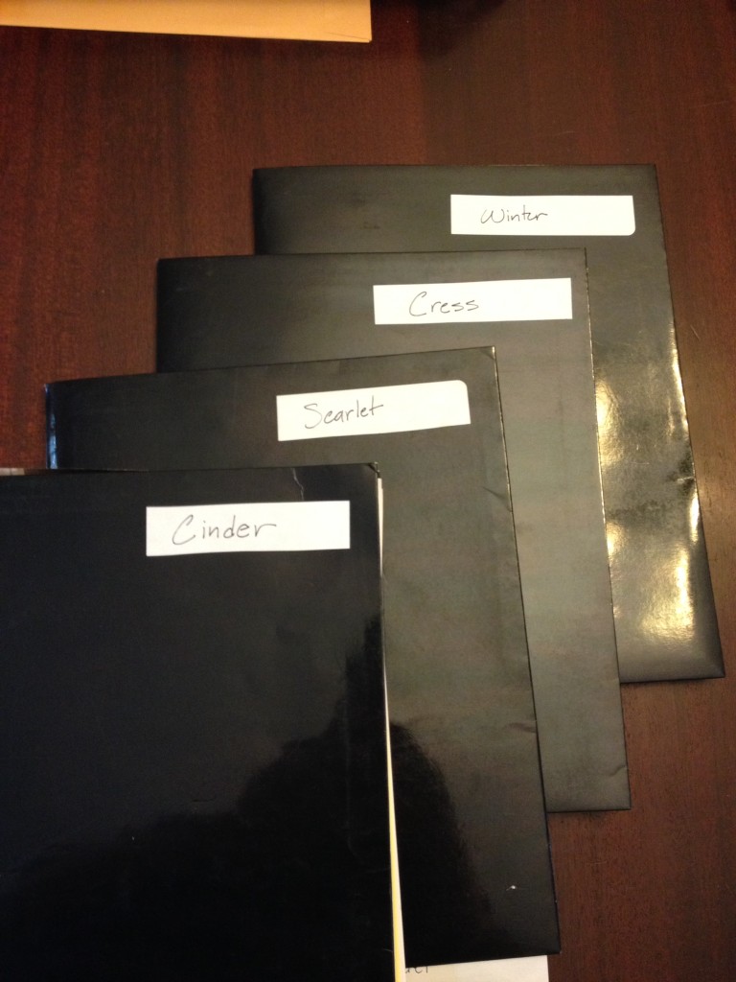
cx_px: 368
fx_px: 992
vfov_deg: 52.6
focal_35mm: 35
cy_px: 491
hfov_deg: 40.7
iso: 250
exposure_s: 1/20
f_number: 2.4
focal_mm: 4.28
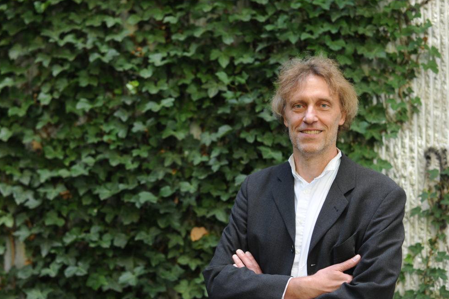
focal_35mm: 61
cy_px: 161
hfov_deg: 32.8
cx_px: 194
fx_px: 761
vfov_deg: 22.3
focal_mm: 50
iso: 400
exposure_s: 1/250
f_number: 2.5
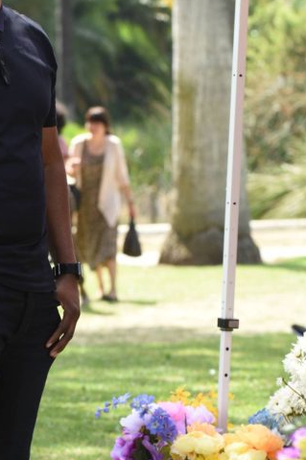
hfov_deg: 5.7
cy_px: 281
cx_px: 15
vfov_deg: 8.6
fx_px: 3062
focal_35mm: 240
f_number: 5.6
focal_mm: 105
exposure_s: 1/320
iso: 250
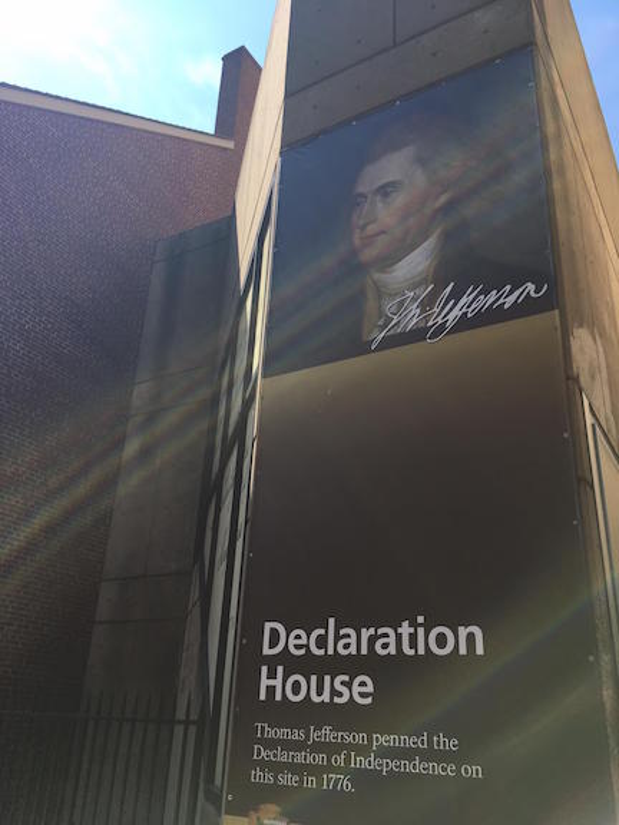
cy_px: 412
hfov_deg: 48.2
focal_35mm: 29
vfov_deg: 61.7
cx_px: 310
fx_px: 691
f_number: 2.2
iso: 25
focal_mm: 4.15
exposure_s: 1/894
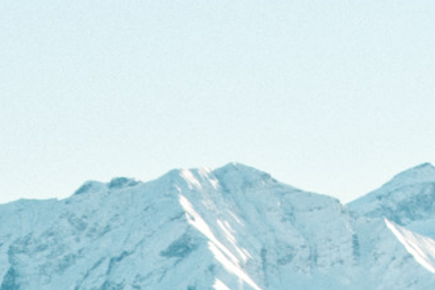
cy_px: 1025
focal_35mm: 589
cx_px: -25
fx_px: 7120
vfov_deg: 2.3
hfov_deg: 3.5
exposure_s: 1/640
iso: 250
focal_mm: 78
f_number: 10
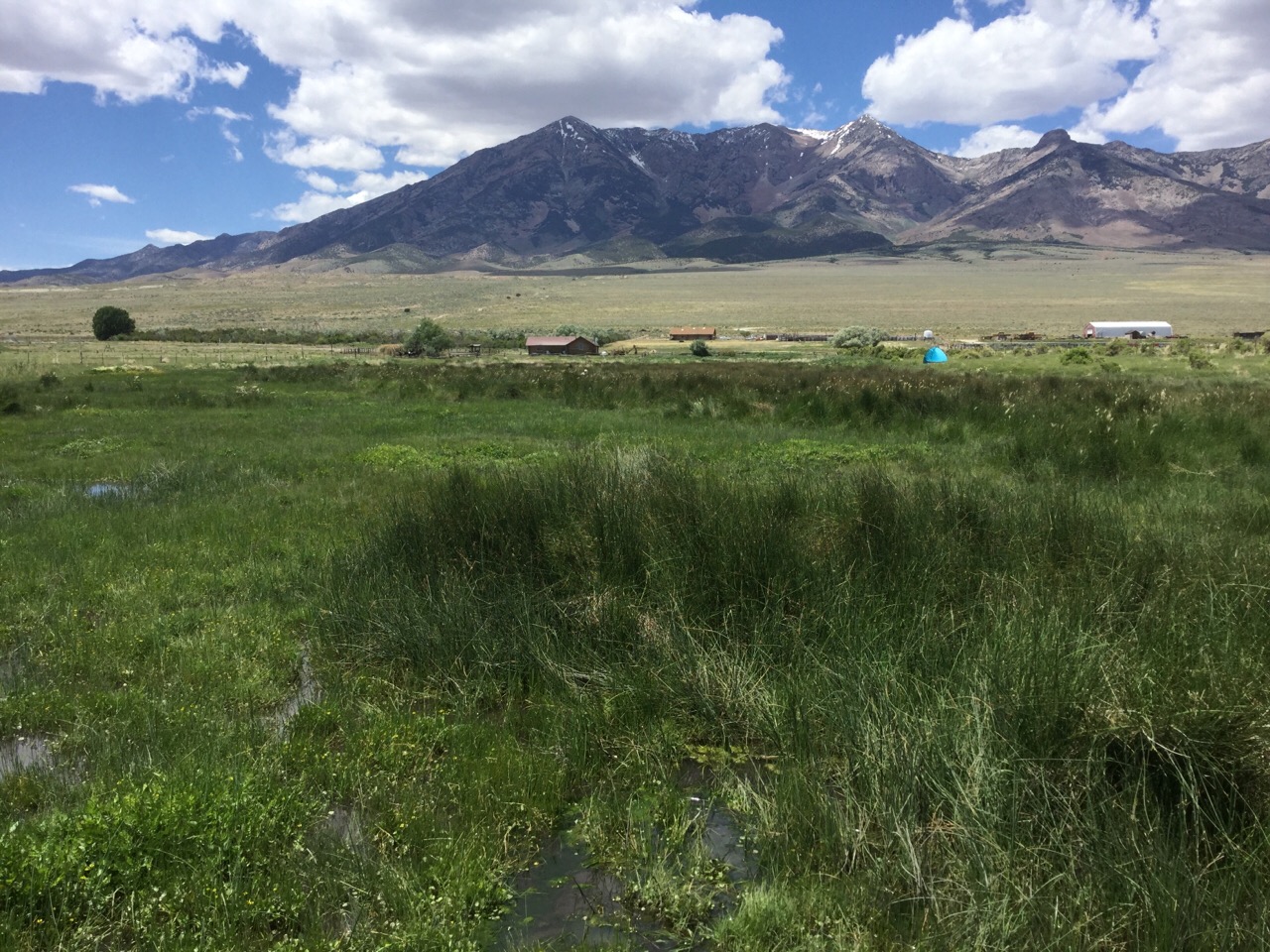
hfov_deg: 58.4
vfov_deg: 45.4
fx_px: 1137
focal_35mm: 31
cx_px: 635
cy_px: 476
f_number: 2.4
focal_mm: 3.3
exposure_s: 1/1508
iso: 25
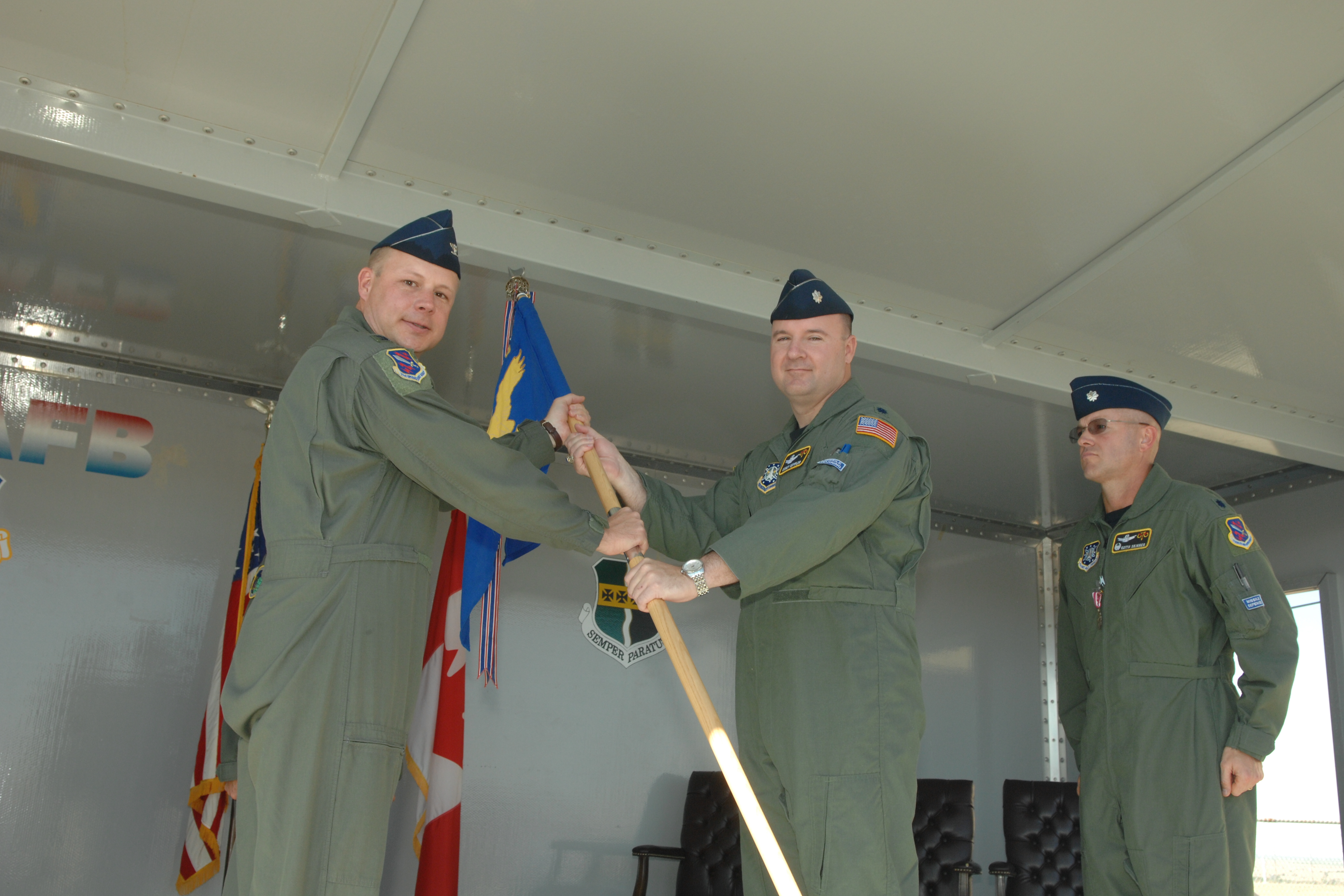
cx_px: 680
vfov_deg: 37.3
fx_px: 1326
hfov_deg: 53.8
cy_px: 447
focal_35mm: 36
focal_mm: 23
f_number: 6.3
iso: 320
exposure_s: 1/250
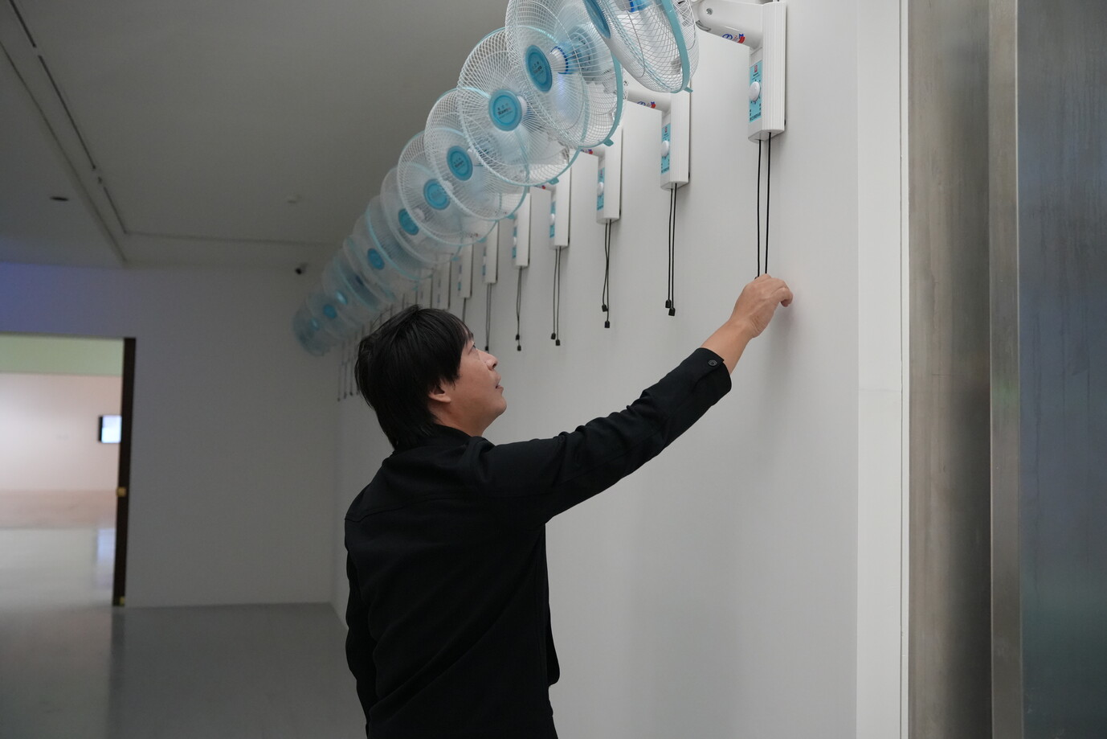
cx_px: 554
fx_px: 1086
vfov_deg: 37.6
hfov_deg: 54.0
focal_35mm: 35
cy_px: 370
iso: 6400
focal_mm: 35.3
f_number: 4
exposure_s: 1/160
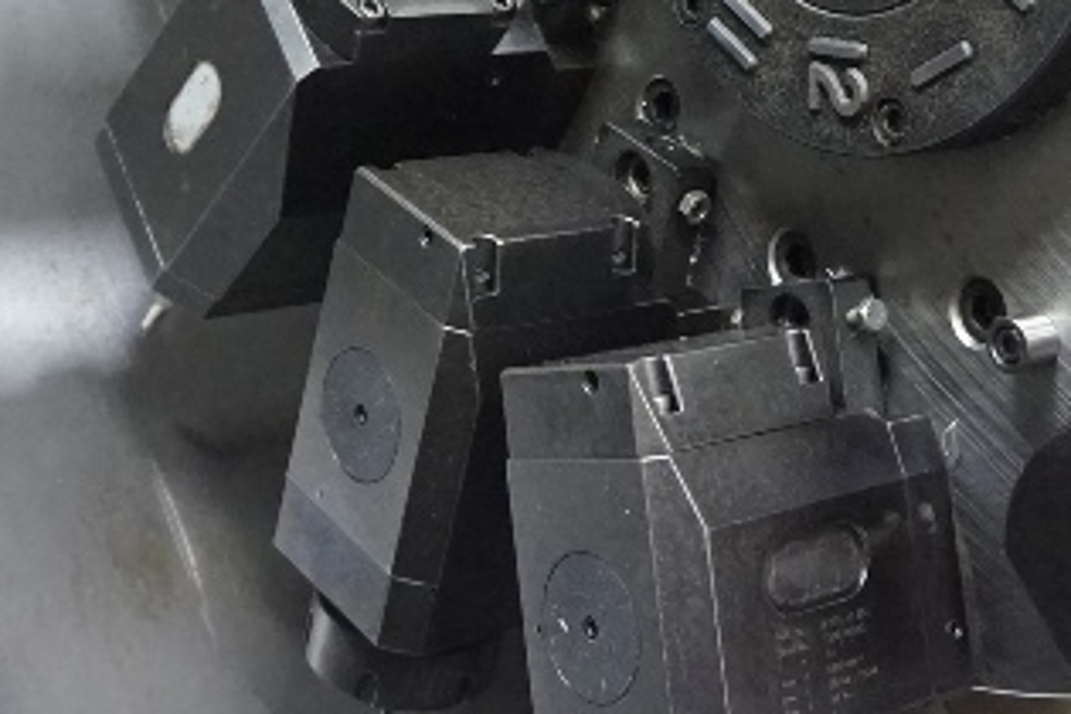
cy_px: -162
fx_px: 2320
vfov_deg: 16.7
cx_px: 819
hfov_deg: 25.6
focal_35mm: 78
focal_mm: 16
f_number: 3.5
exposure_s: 1/25
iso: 3200
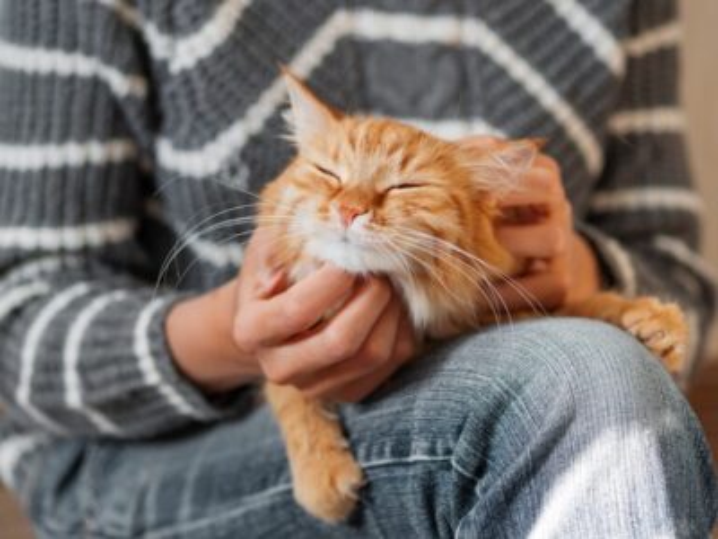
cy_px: 270
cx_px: 359
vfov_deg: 14.8
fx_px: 2074
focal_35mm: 100
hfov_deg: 19.6
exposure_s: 1/100
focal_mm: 50
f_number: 2
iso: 200
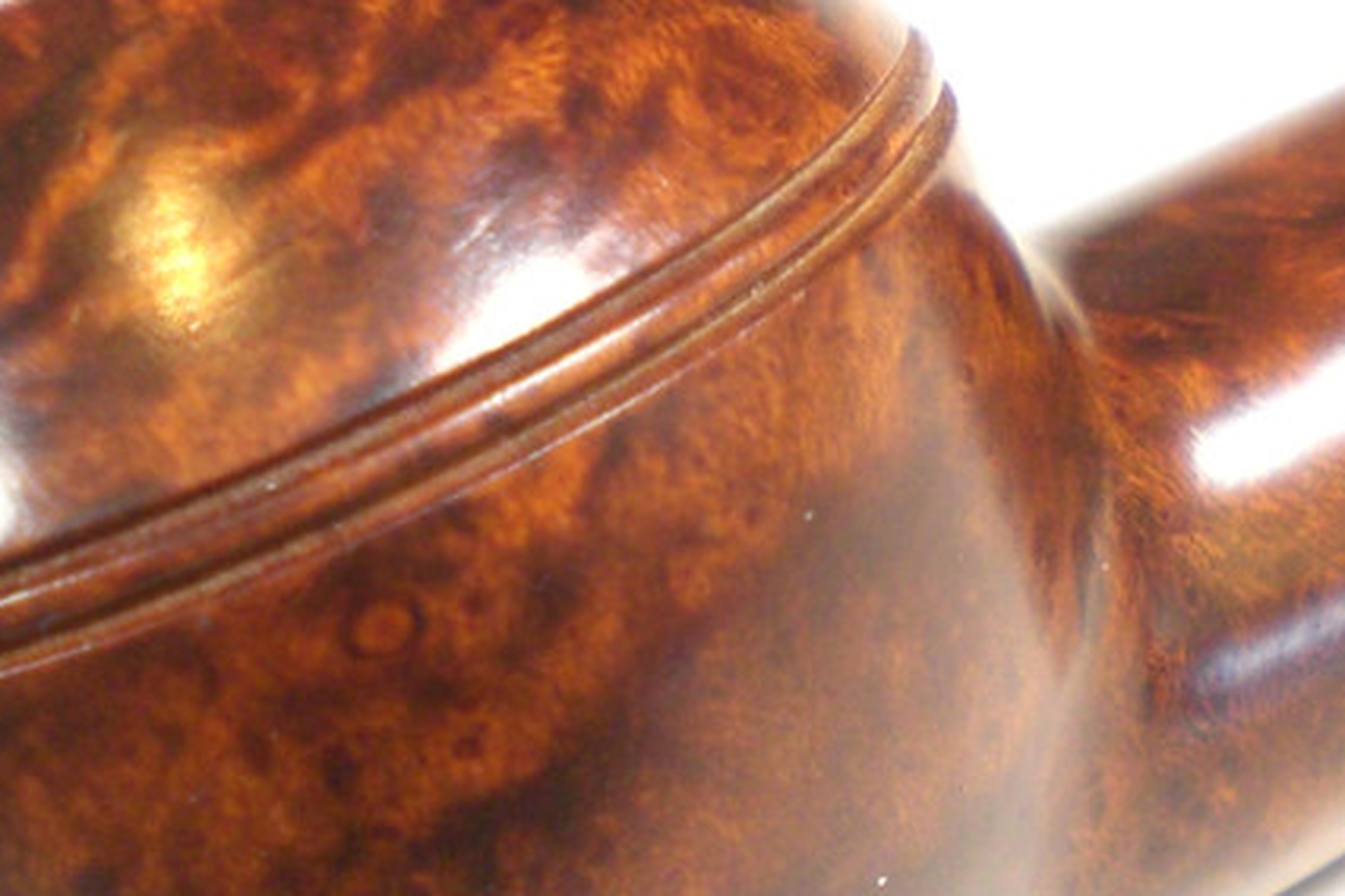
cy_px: 372
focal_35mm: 99
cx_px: 829
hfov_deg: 20.6
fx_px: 3698
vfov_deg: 13.8
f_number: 3.1
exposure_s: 1/100
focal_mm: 6.3
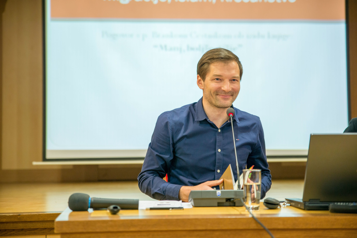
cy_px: 119
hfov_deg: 28.8
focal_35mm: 70
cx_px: 178
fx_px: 694
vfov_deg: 19.5
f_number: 2.8
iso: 1250
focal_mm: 70
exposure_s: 1/50
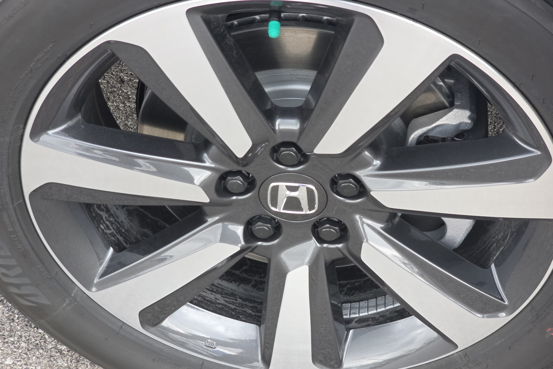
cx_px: 276
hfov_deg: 28.1
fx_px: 1106
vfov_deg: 18.9
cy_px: 208
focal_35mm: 72
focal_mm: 7.9
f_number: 2.4
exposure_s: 1/125
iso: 50
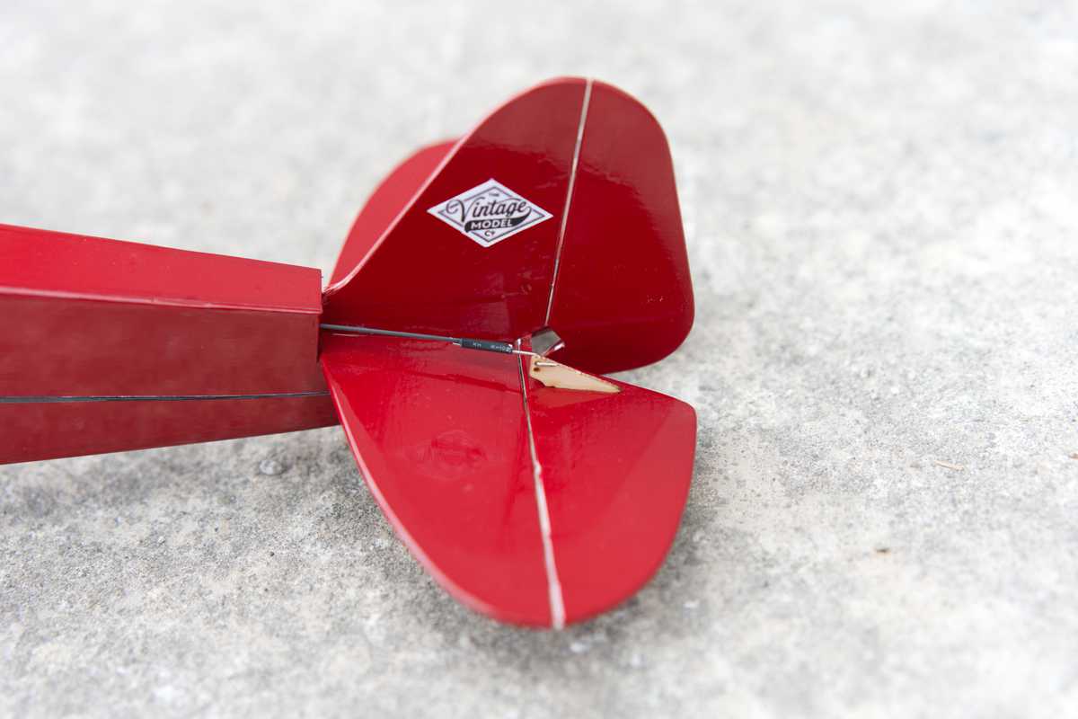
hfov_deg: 36.2
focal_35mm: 55
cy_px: 360
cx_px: 539
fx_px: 1647
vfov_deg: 24.6
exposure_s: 1/320
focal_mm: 55
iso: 100
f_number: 3.2
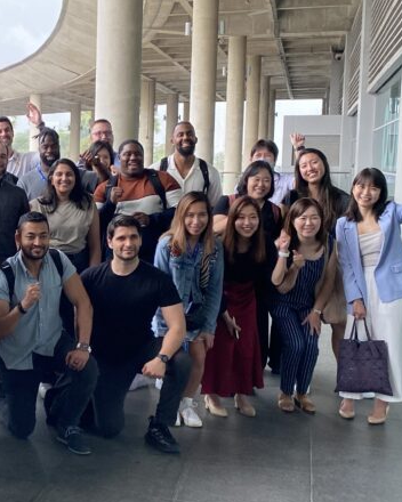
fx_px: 877
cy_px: 272
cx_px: -22
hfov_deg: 24.4
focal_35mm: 59
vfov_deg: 31.9
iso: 100
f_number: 1.8
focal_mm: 4.25
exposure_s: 1/121
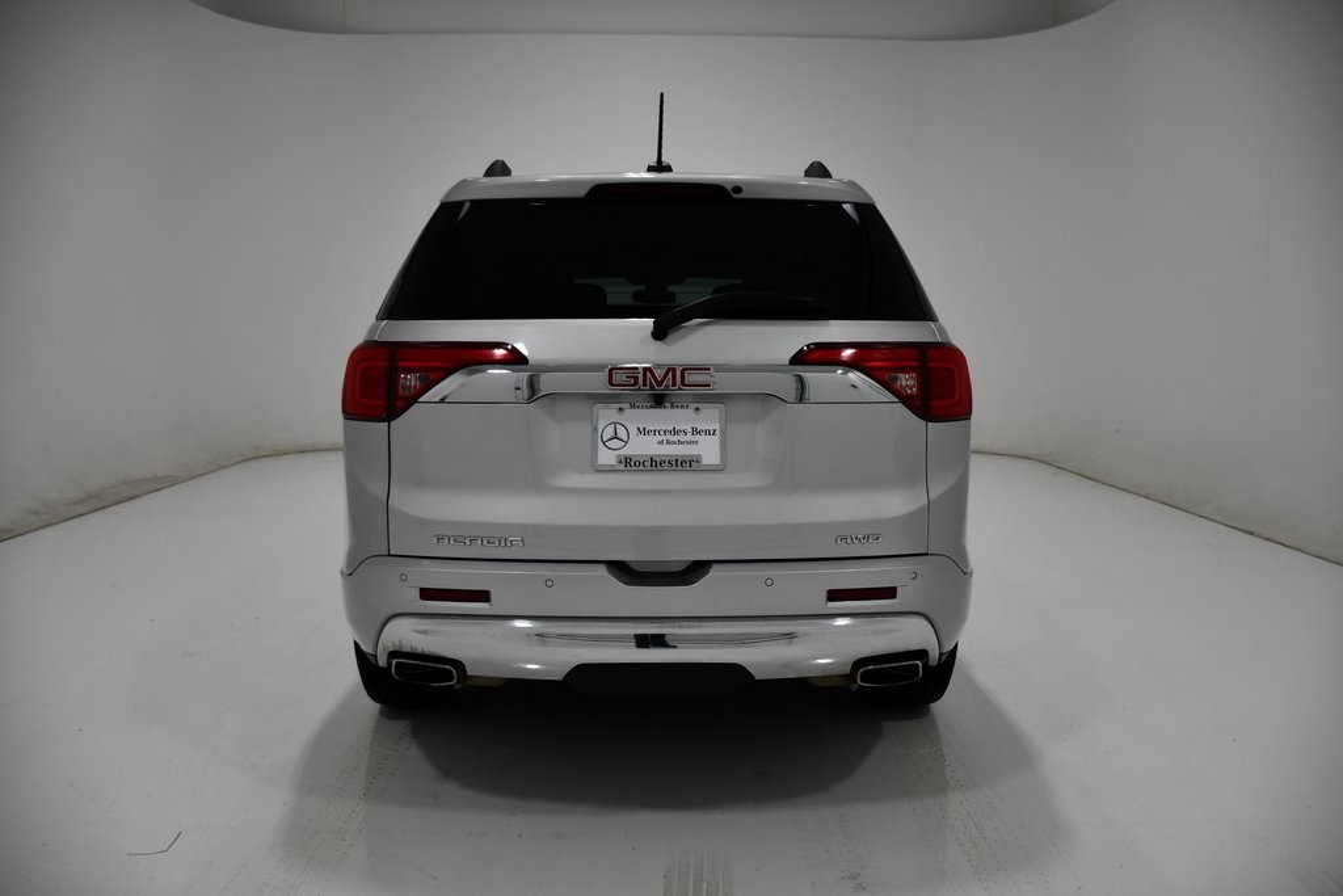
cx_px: 672
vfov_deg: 47.9
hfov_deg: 67.4
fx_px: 1007
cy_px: 448
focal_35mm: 27
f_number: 3.5
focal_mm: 18
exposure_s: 1/250
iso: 400
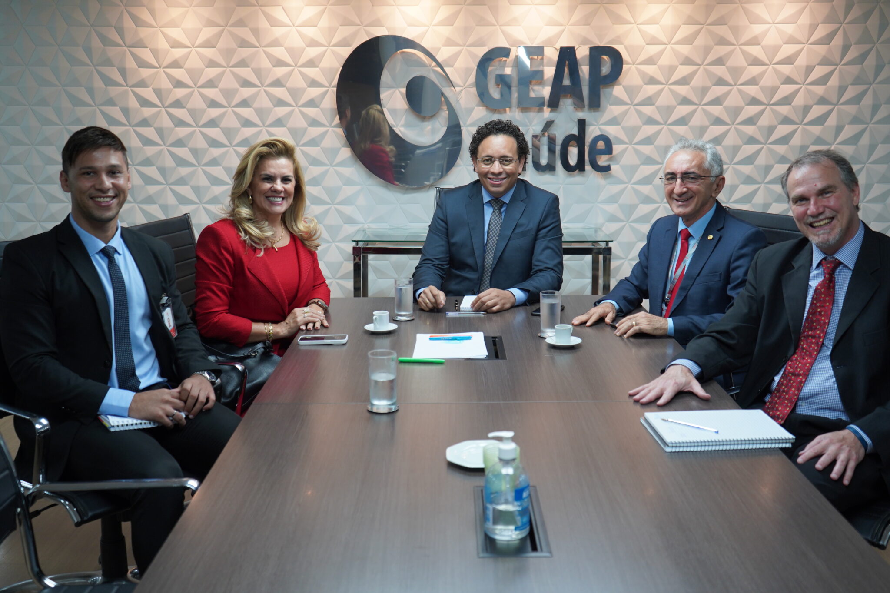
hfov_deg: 51.9
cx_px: 445
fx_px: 915
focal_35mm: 37
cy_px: 296
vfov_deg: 35.9
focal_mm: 37
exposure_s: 1/160
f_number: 4
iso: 1000
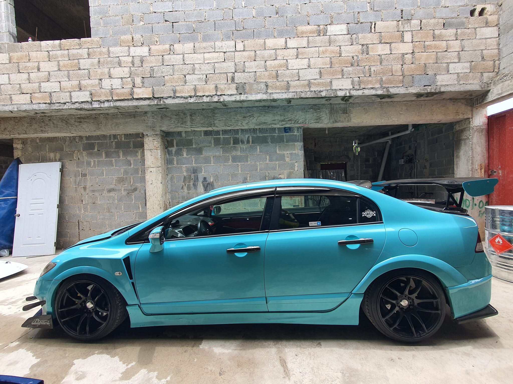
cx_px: 256
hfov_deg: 106.2
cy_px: 192
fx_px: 193
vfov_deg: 89.9
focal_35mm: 13
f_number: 2.2
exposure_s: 1/148
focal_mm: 1.8
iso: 50
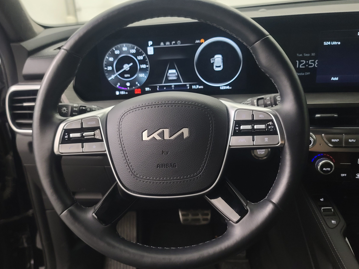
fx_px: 311
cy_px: 133
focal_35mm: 30
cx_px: 163
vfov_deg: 46.8
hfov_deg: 59.9
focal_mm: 7
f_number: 1.8
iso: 640
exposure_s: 1/40
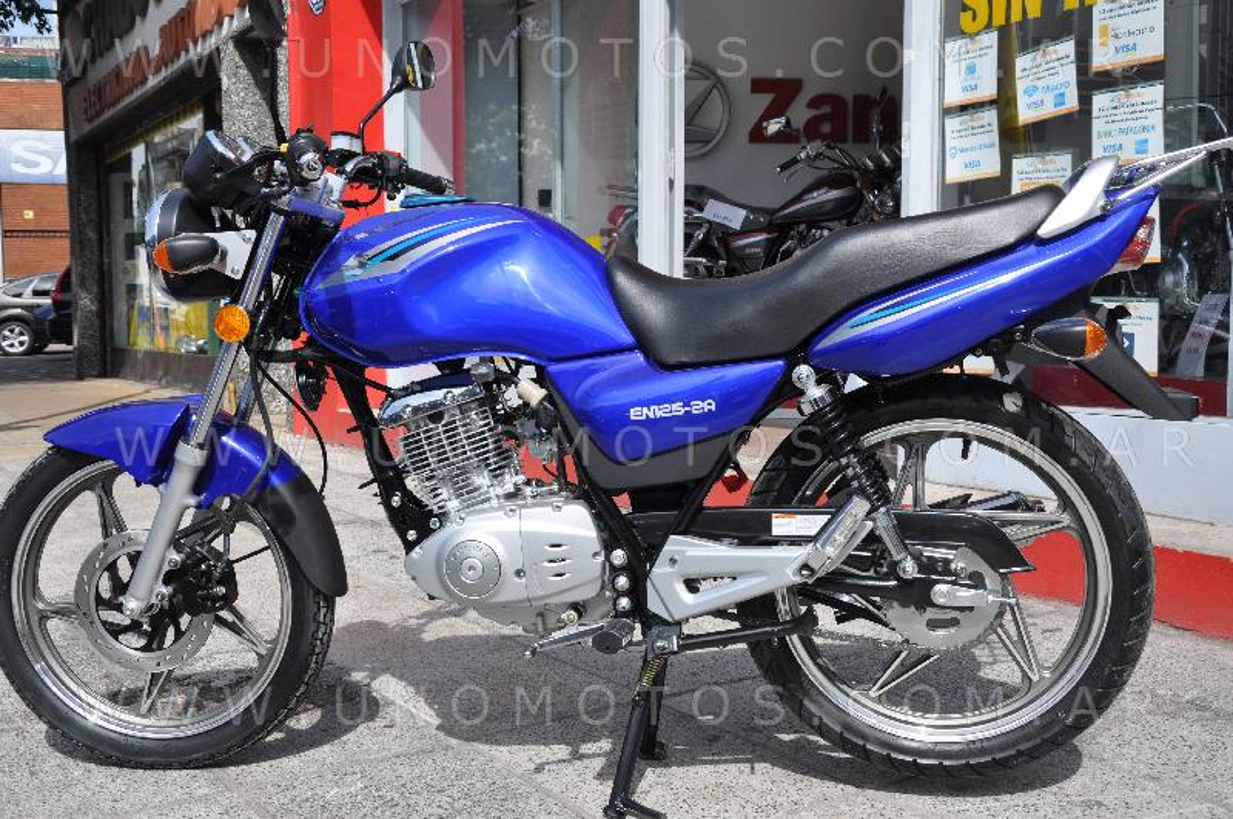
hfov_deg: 49.6
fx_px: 1334
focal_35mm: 39
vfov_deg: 34.1
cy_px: 410
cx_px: 616
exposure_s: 1/320
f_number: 9
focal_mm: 26
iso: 200
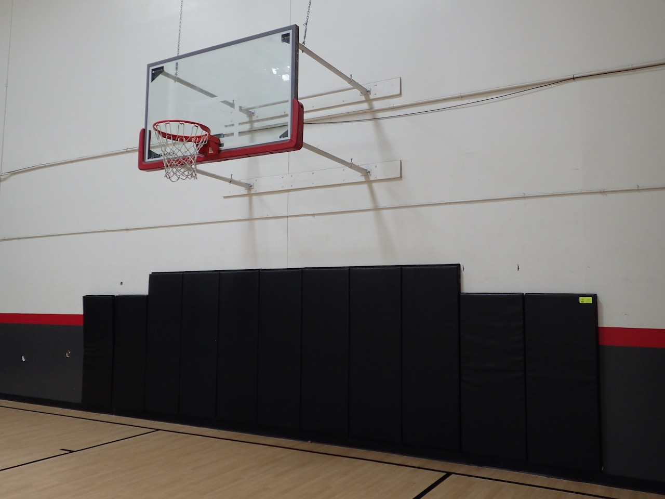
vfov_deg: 46.8
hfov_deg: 60.0
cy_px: 250
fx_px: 576
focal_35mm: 30
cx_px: 332
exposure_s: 1/60
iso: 160
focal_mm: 5.5
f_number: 2.3
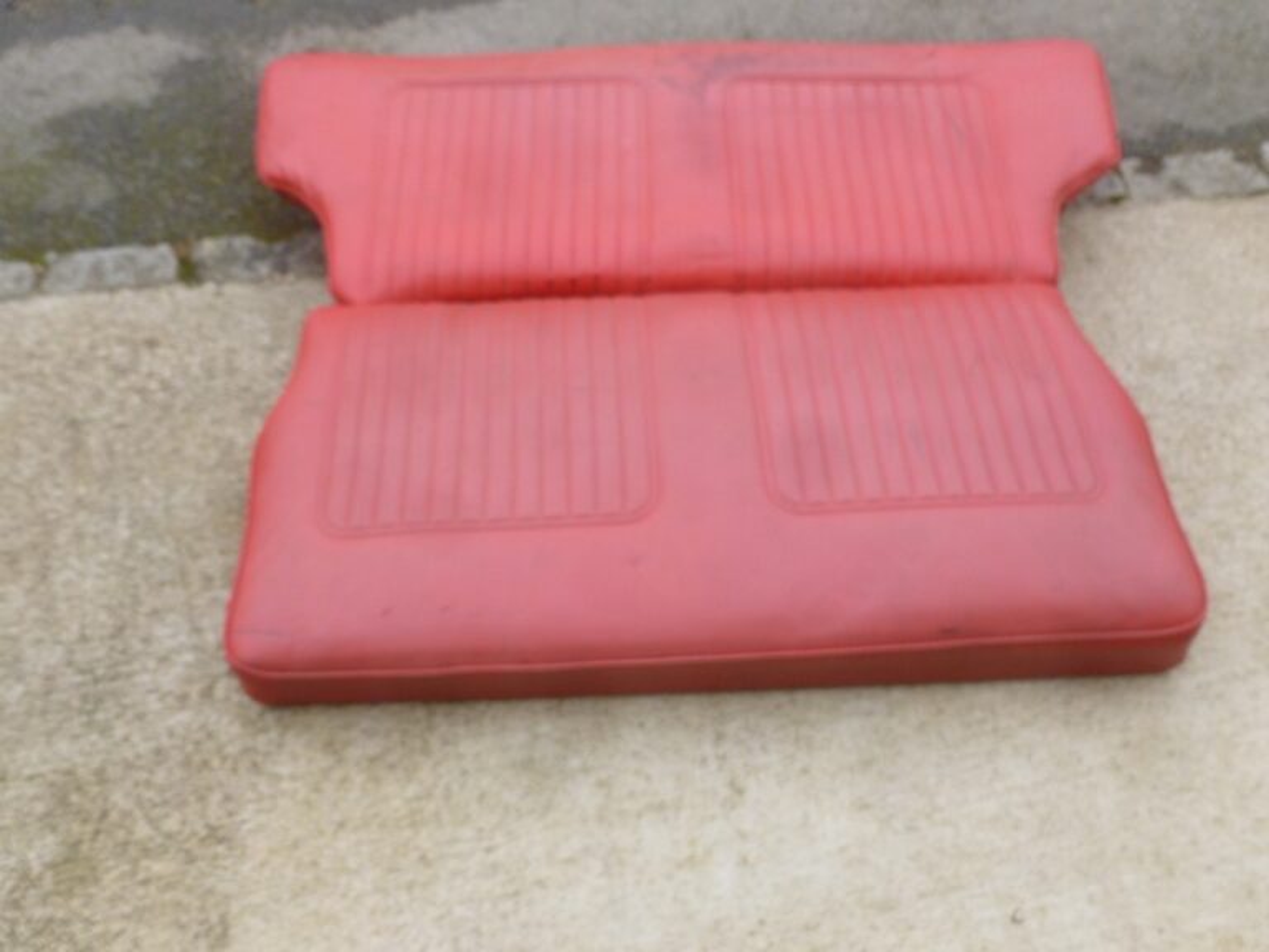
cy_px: 476
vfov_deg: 49.7
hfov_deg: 63.4
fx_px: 1026
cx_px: 634
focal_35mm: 28
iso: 100
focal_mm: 5
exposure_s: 1/100
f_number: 3.3
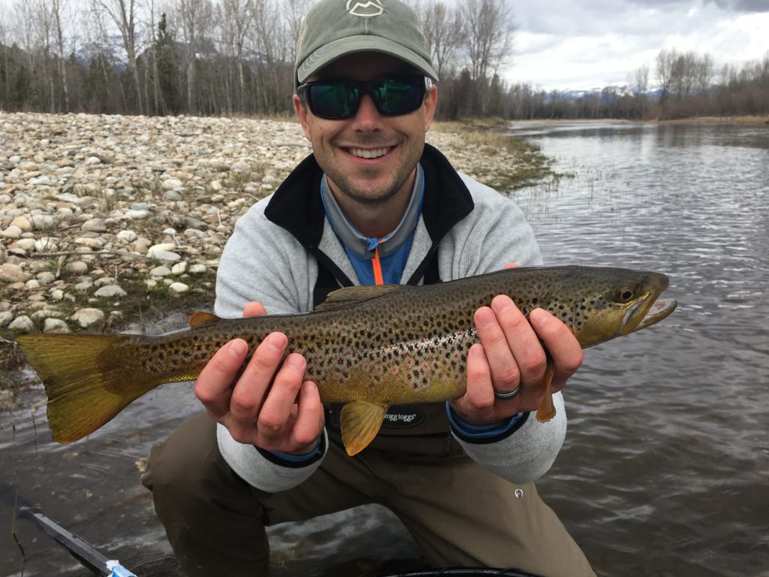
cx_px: 384
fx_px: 644
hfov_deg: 61.7
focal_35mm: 29
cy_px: 288
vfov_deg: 48.2
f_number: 2.2
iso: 25
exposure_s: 1/732
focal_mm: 4.15
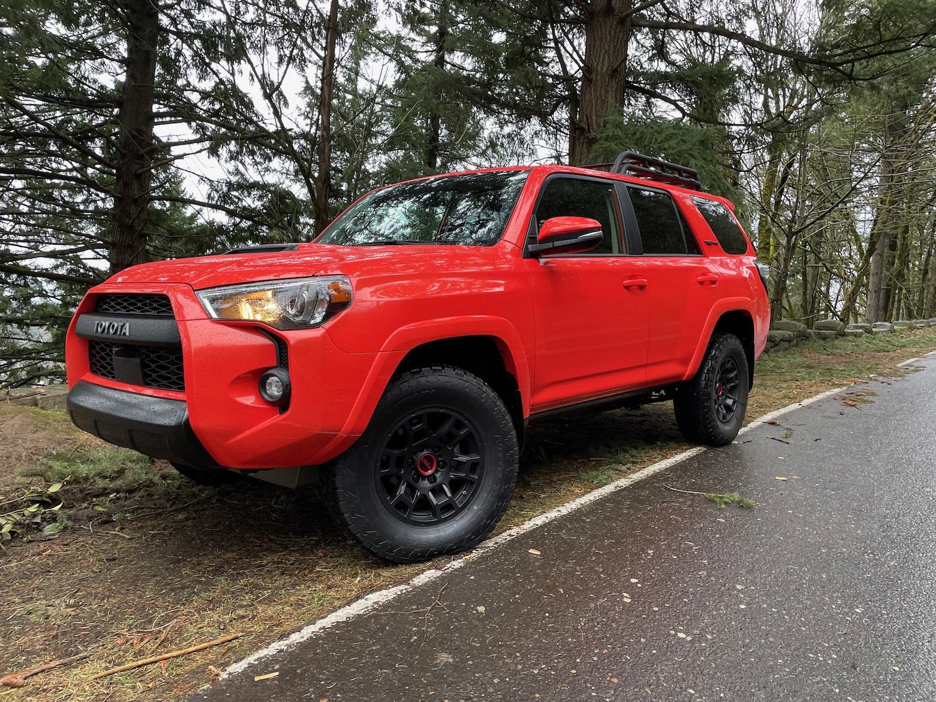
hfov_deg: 67.3
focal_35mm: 26
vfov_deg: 53.1
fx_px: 703
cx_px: 468
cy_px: 351
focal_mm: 4.2
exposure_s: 1/121
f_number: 1.6
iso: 100
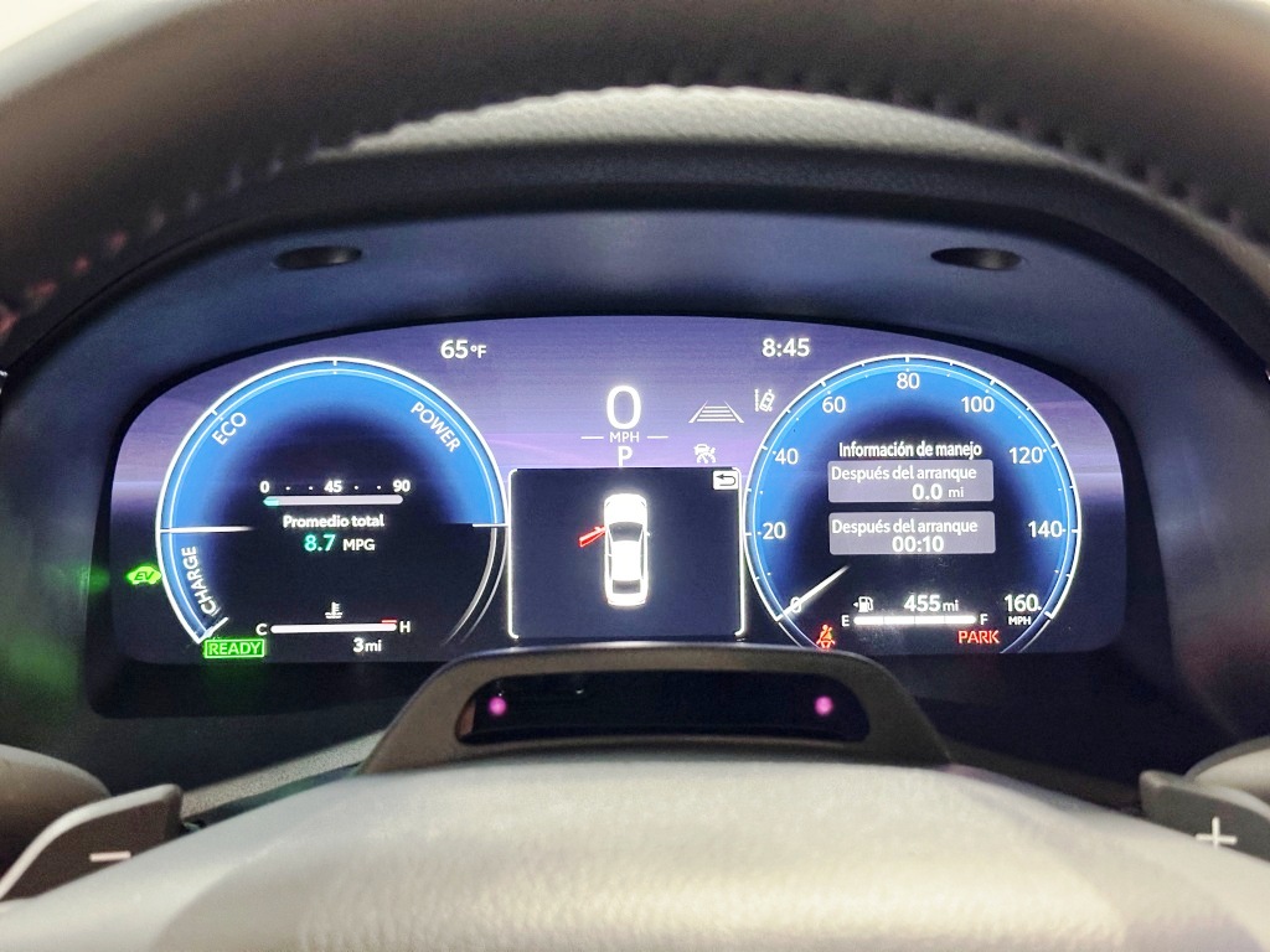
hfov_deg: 39.7
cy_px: 476
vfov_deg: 30.3
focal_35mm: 48
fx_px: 1761
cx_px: 635
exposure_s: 1/30
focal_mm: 6.86
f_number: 1.78
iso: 500
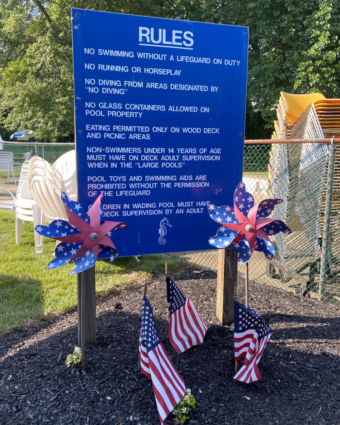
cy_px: 205
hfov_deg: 51.5
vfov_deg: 62.2
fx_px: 352
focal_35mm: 28
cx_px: 170
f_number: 1.8
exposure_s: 1/379
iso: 32
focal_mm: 4.25
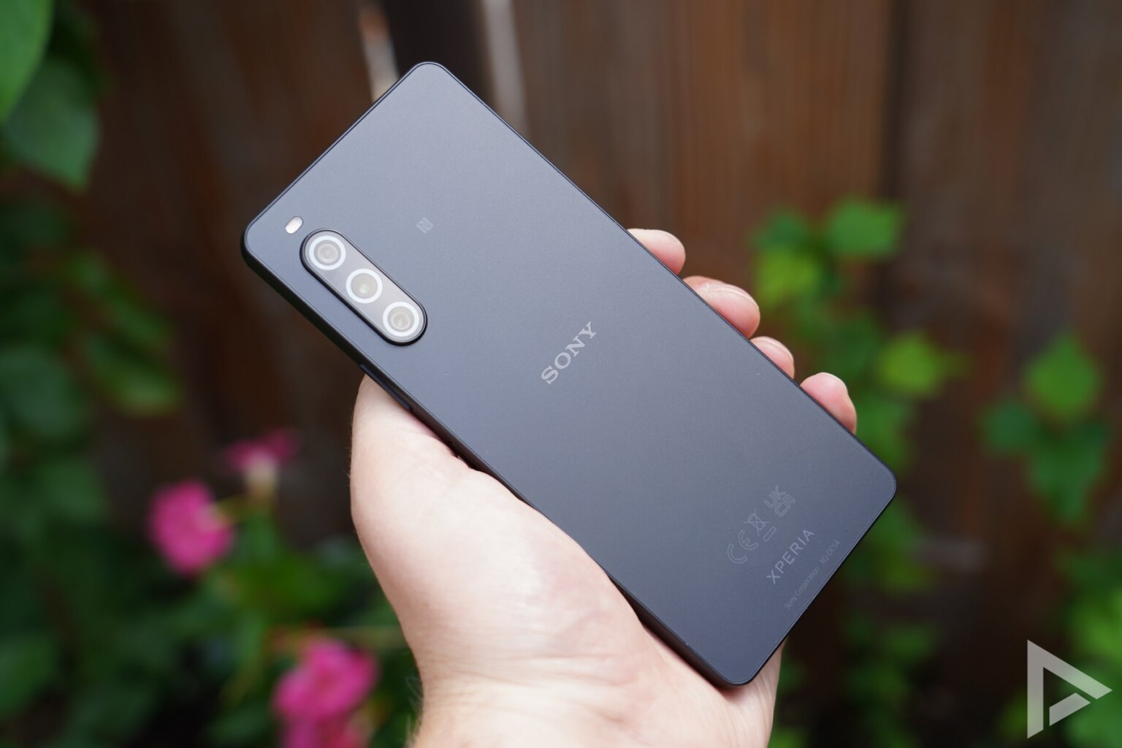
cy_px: 374
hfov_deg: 40.3
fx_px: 1527
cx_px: 561
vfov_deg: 27.5
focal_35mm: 49
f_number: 5
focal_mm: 49
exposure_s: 1/100
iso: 100
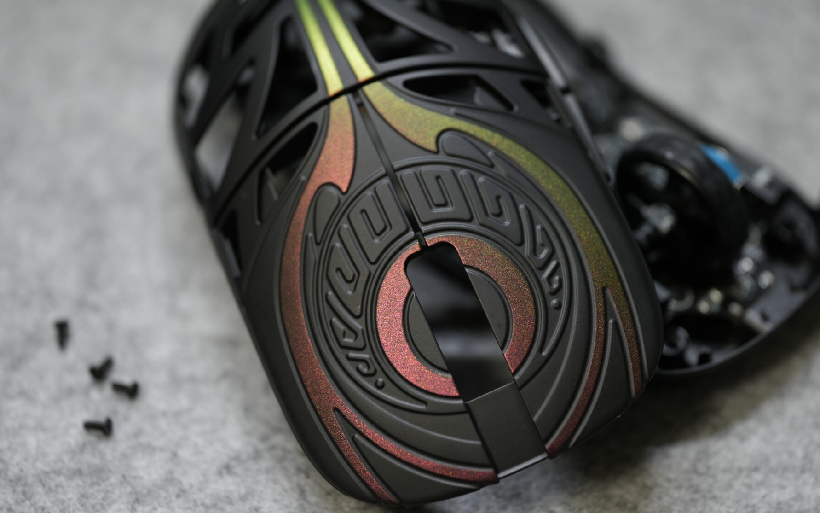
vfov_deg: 15.9
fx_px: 1833
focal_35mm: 82
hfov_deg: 25.2
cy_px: 263
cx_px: 445
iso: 400
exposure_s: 1/60
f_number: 2.8
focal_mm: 70
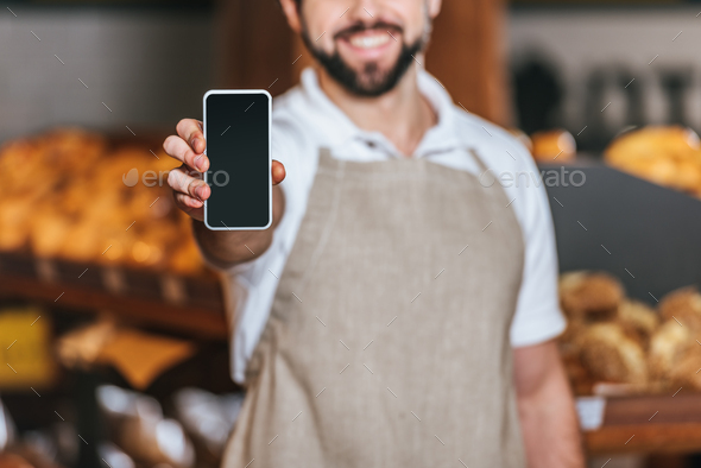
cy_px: 234
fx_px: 3896
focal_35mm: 200
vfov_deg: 6.9
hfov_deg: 10.3
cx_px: 350
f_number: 3.5
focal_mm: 200
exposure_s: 1/160
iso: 100
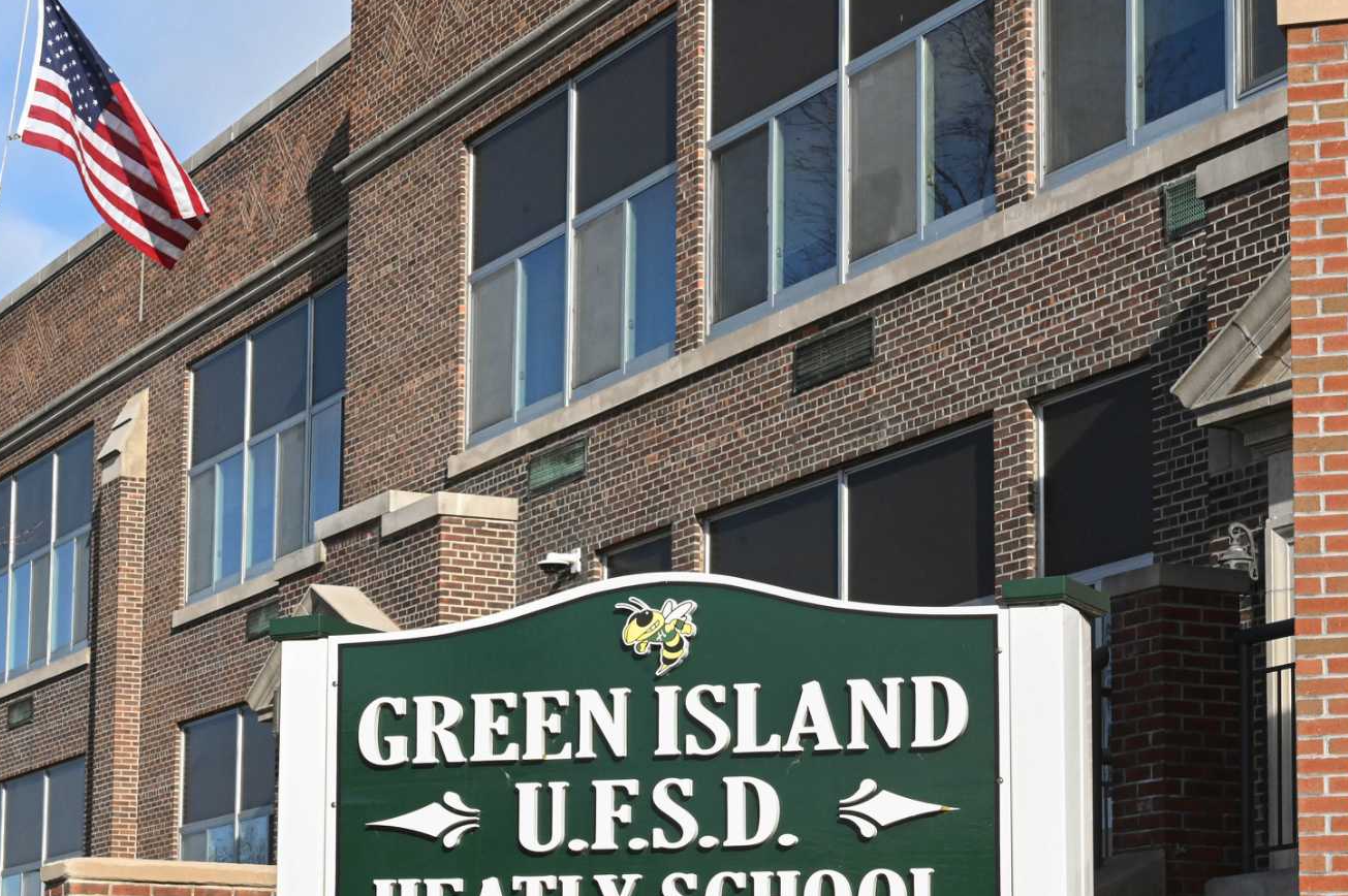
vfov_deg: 14.9
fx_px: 3405
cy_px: 678
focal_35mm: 91
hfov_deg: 22.4
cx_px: 531
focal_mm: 58
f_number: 18
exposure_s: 1/1250
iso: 2500
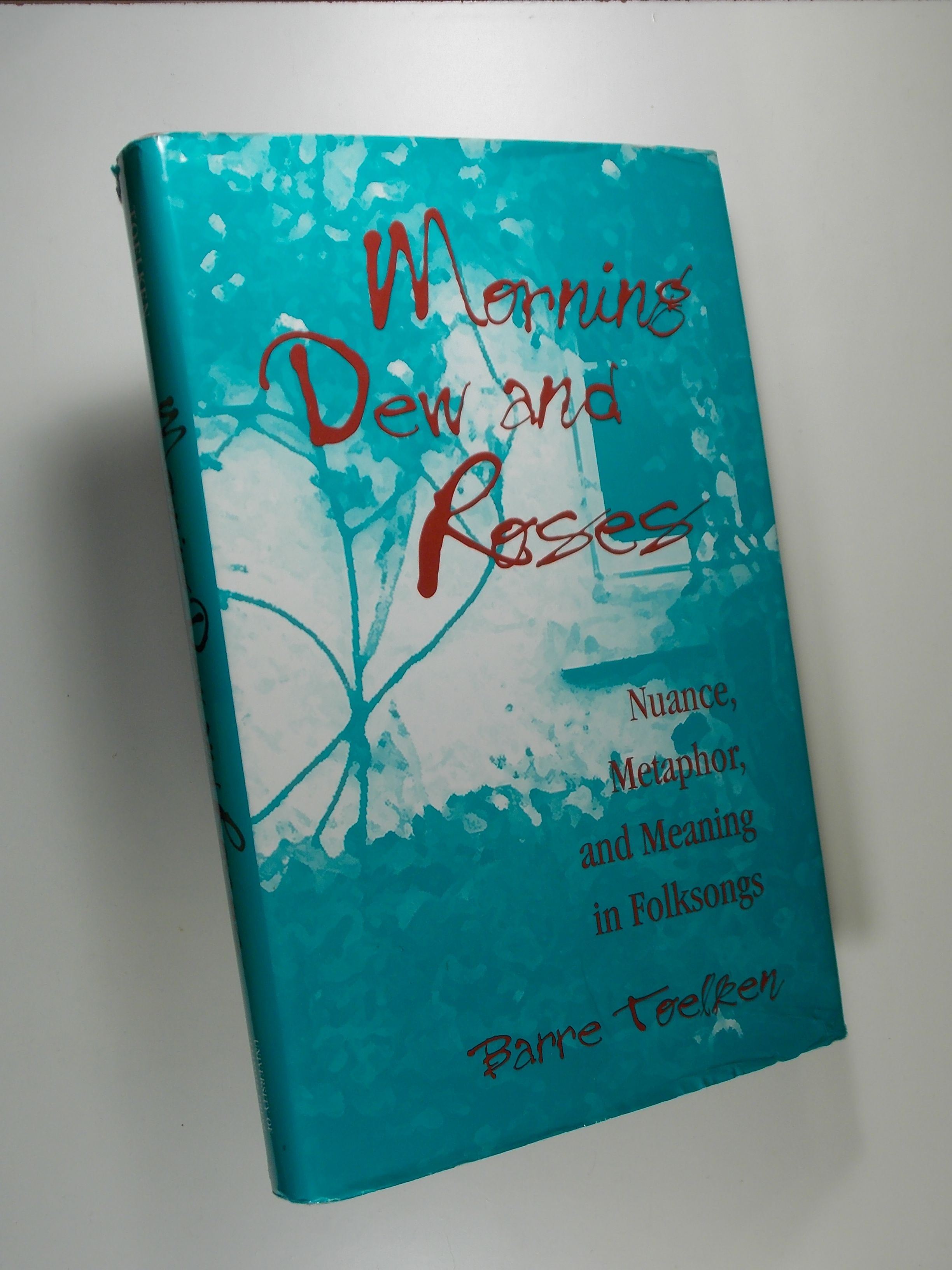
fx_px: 1687
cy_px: 635
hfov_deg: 31.5
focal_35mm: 46
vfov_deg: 41.2
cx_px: 476
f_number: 3.7
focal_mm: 8.1
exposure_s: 1/200
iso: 80
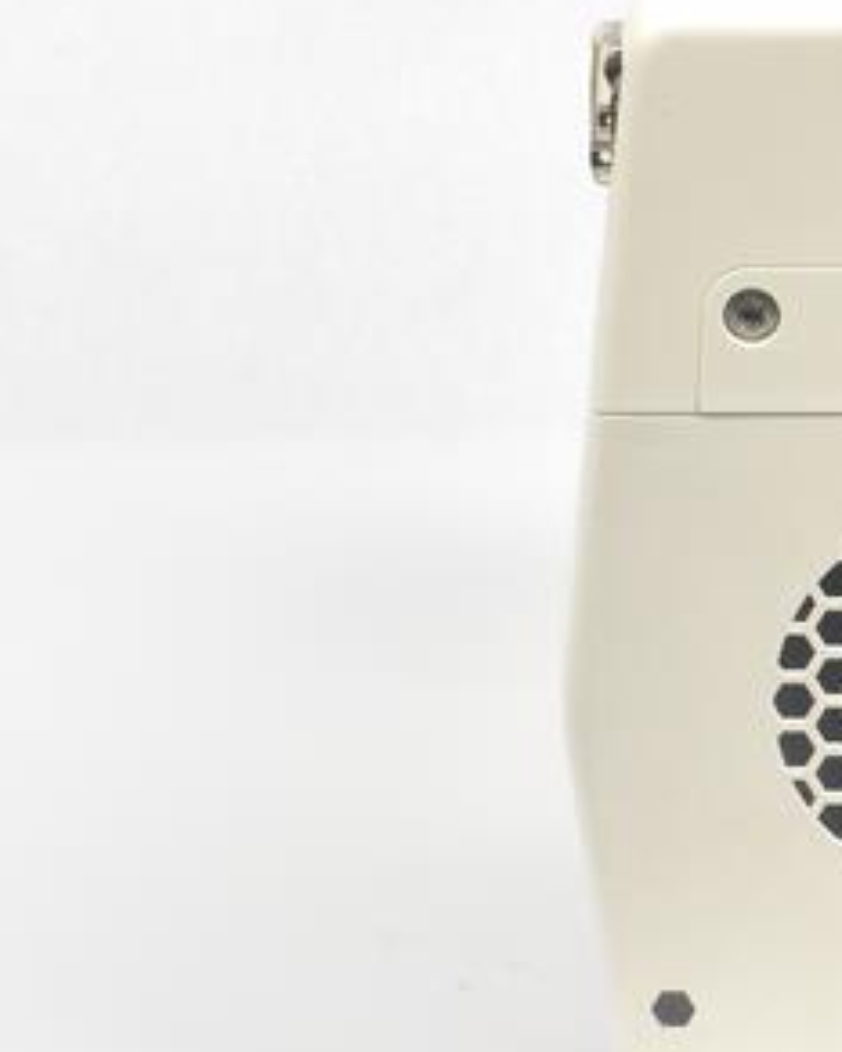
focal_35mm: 90
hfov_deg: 16.5
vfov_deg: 21.3
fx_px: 2801
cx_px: 965
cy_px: 470
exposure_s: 1/160
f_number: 16
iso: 200
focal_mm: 31
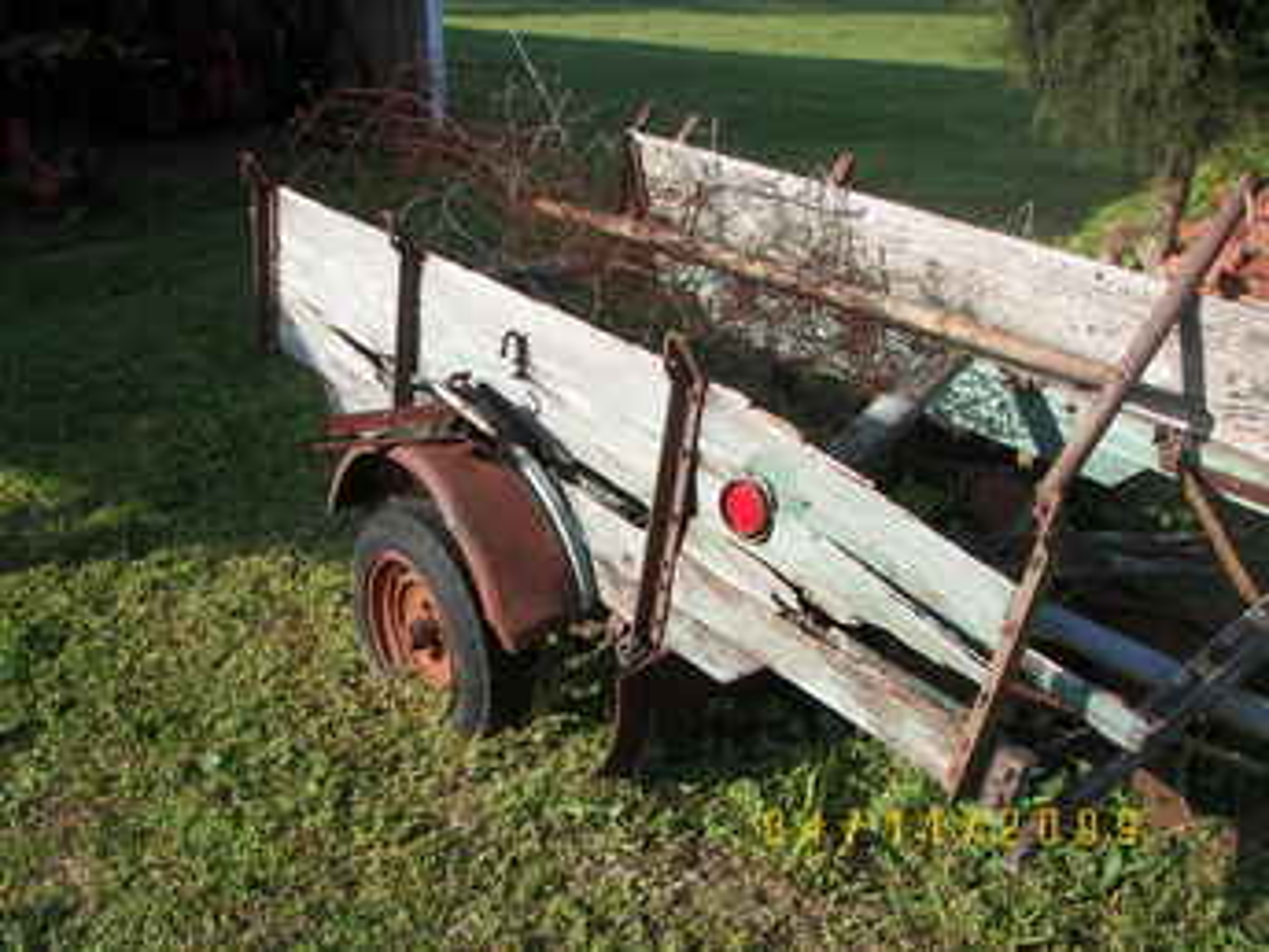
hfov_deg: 51.4
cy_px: 476
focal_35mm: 36
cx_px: 634
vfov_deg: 39.7
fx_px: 1320
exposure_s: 1/500
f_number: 2.8
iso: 50
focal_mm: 6
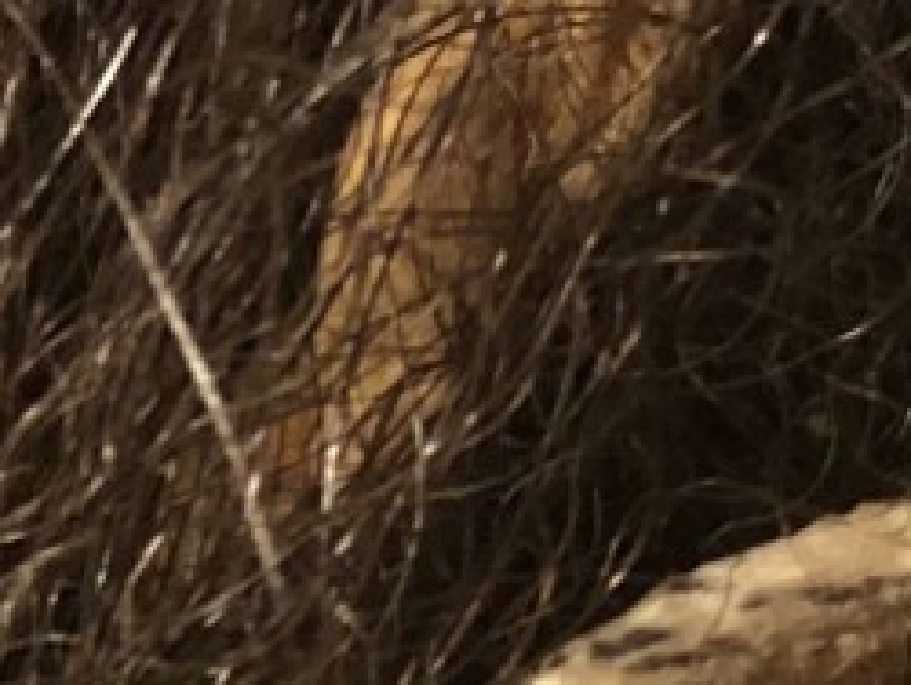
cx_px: 554
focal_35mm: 224
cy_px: 568
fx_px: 5901
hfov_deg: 8.8
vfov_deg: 6.6
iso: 80
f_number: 1.8
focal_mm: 4
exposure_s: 1/6
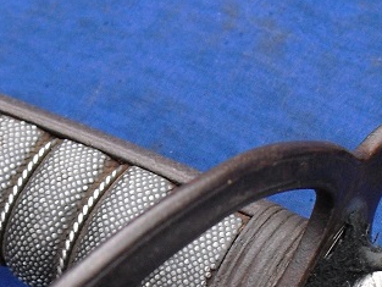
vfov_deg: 13.8
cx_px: 142
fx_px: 1159
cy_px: 314
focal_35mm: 105
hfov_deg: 18.7
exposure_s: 1/100
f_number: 3.1
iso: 200
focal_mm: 6.3
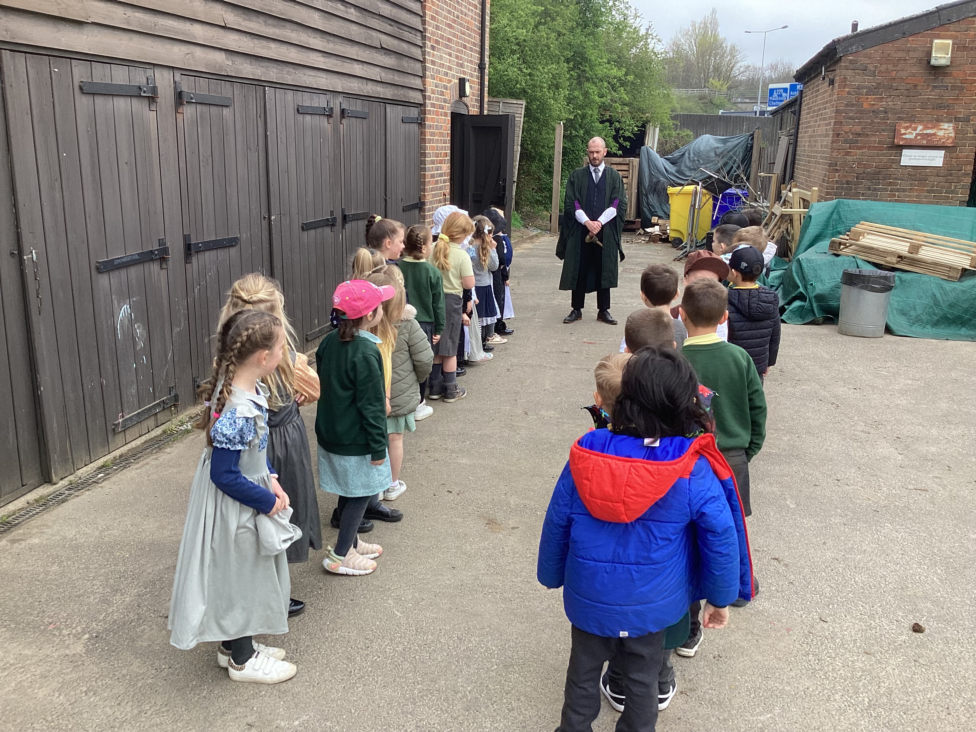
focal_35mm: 31
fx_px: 874
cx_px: 488
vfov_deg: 45.4
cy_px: 366
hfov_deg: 58.4
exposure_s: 1/205
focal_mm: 3.3
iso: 25
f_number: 2.4
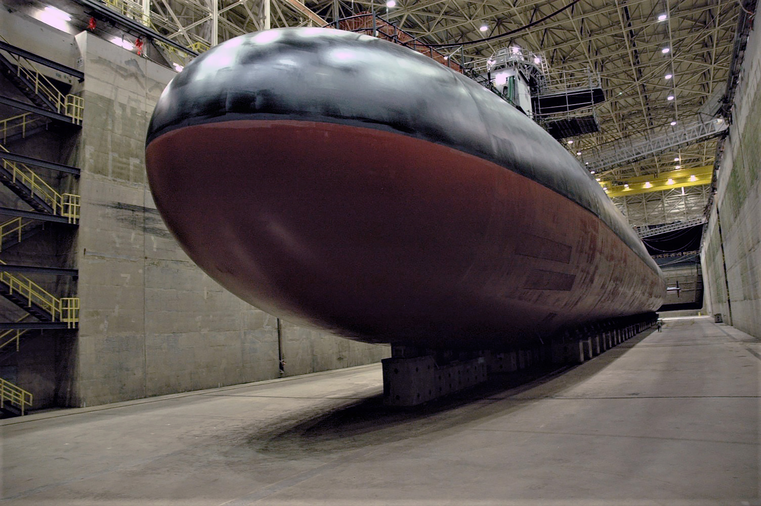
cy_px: 253
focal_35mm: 27
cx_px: 380
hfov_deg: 67.4
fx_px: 570
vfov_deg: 47.9
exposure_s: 1/15
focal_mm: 18
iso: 1000
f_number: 3.5
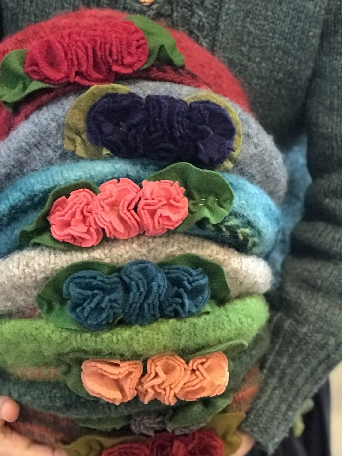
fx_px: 988
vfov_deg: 26.0
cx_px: 136
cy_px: 252
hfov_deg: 19.6
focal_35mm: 75
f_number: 2.8
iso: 1250
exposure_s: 1/60
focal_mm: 6.6
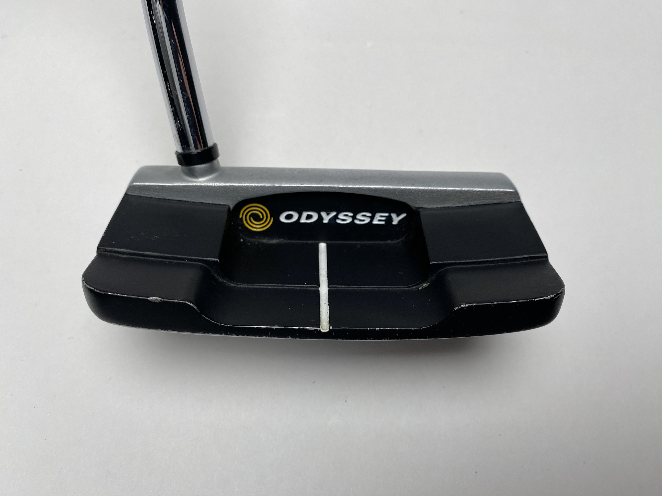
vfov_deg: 54.9
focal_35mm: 25
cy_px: 248
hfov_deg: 69.4
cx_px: 331
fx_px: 478
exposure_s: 1/305
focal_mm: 4.25
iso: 32
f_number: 1.8
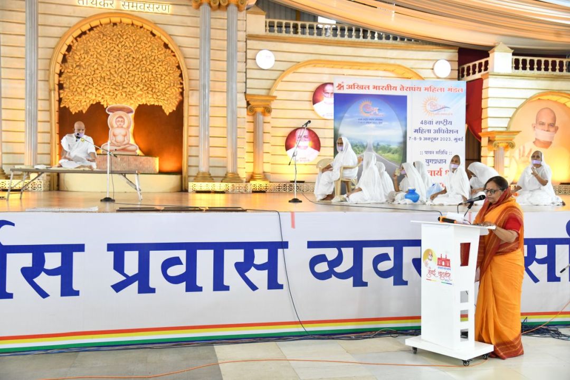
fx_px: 554
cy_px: 190
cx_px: 285
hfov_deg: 54.4
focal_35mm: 35
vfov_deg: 37.9
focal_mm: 35
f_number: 4.5
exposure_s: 1/250
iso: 2000
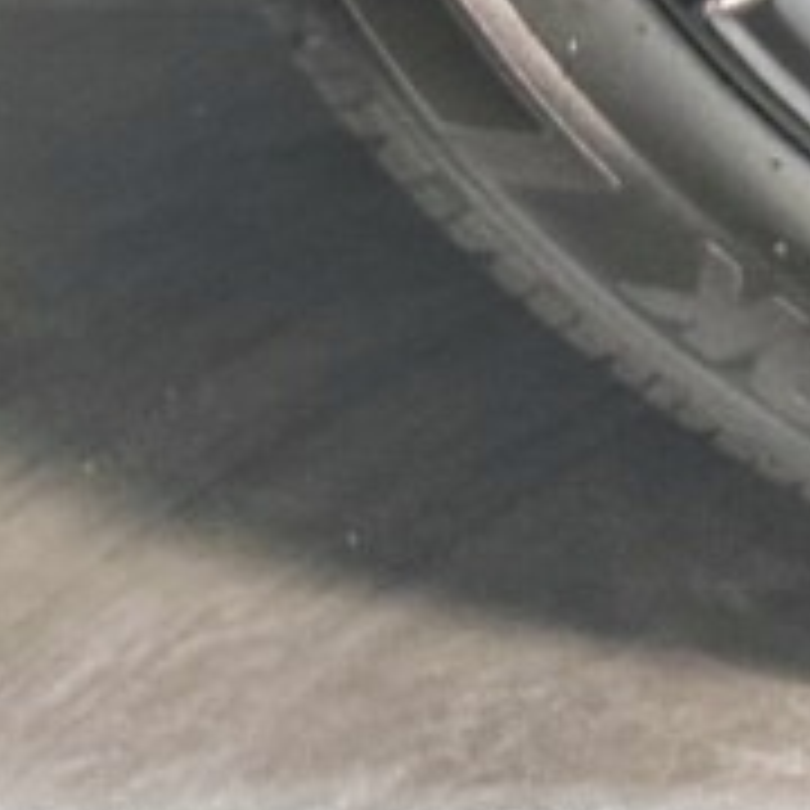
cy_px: -742
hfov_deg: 6.9
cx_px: 1710
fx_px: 6407
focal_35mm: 242
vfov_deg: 7.0
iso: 640
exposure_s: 1/20
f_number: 1.78
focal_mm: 6.86
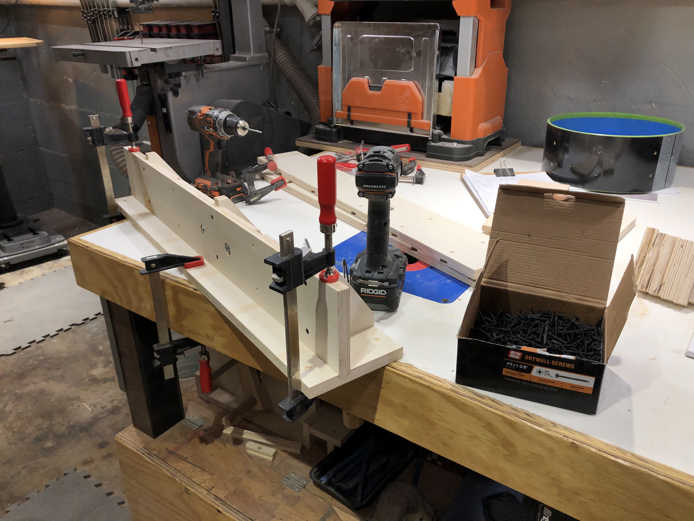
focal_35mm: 28
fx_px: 561
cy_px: 260
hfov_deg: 63.4
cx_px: 347
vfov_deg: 49.7
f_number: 1.8
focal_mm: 3.99
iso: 50
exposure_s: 1/120
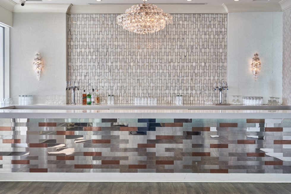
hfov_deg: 47.4
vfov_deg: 32.7
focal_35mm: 41
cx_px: 146
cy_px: 97
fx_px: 331
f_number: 16
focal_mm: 41
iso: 100
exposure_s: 1/1.43
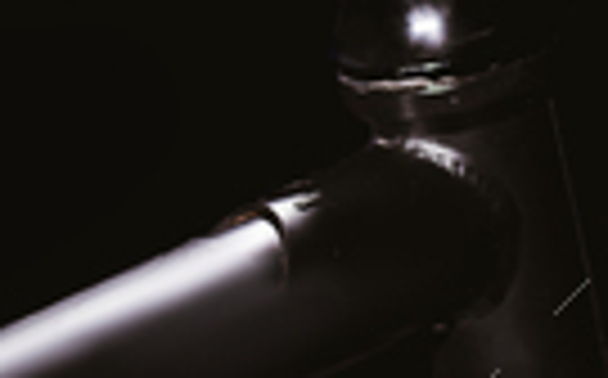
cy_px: 238
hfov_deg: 4.5
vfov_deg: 2.8
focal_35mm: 469
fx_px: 7762
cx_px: 144
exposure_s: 1/160
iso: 200
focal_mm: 105
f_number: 5
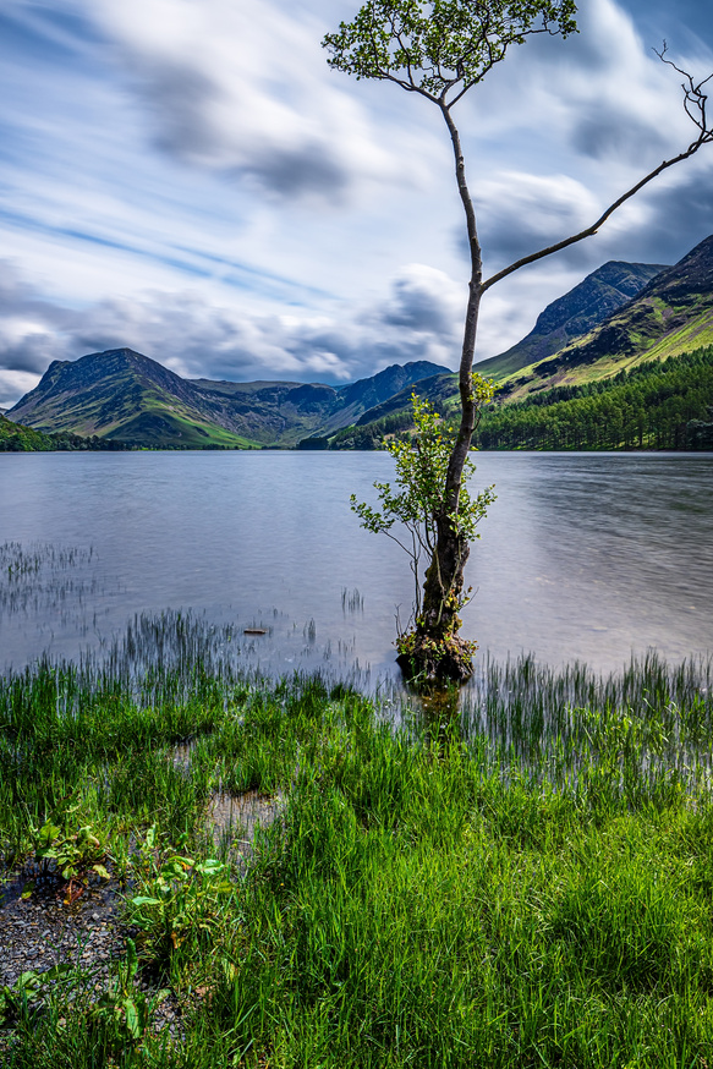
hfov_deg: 59.3
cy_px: 433
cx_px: 401
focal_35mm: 21
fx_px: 624
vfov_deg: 80.3
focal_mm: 17
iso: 100
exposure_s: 15
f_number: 8
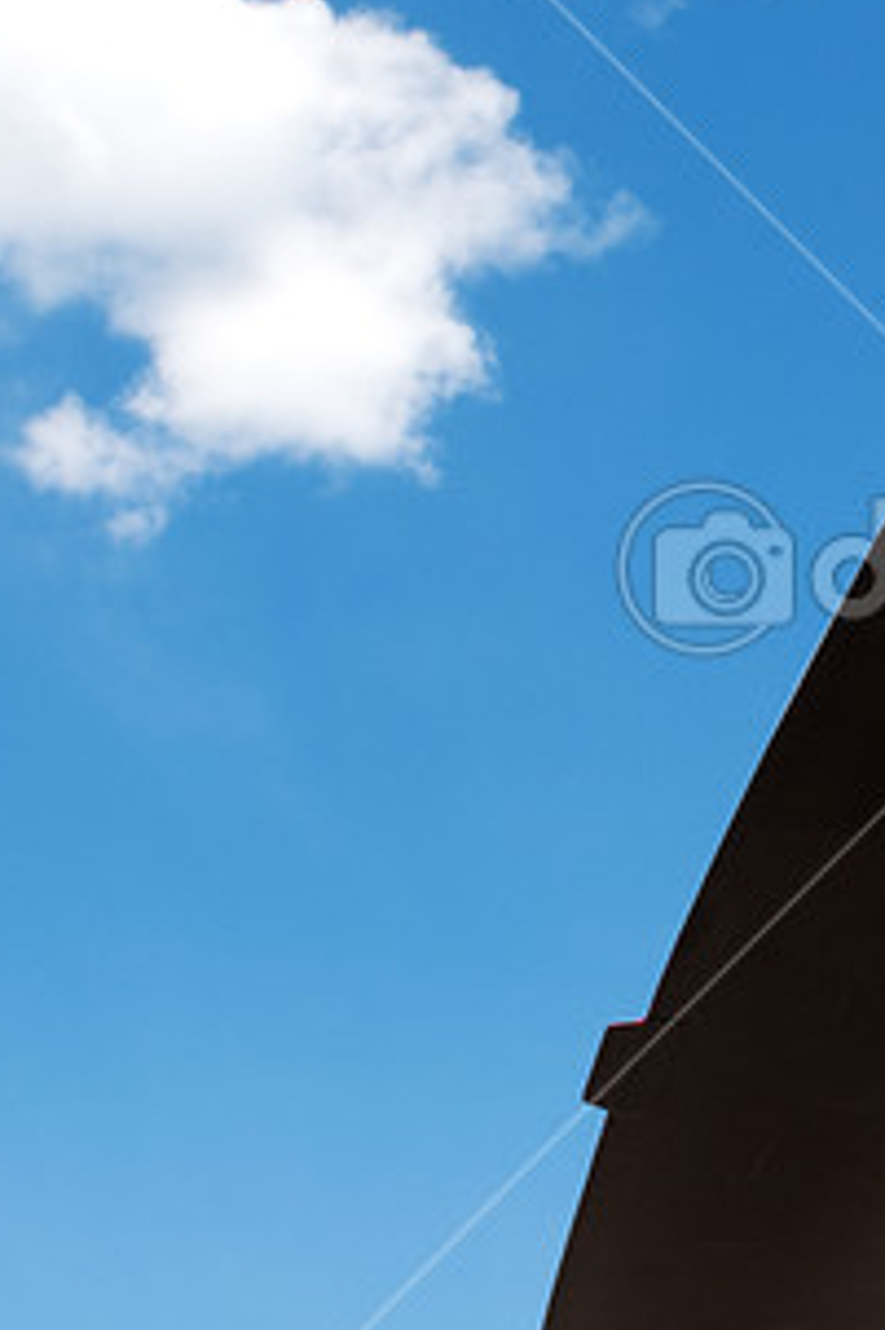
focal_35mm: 122
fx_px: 4504
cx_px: 1118
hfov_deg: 11.0
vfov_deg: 16.8
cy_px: 573
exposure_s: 1/250
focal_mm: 24
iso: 200
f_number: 8
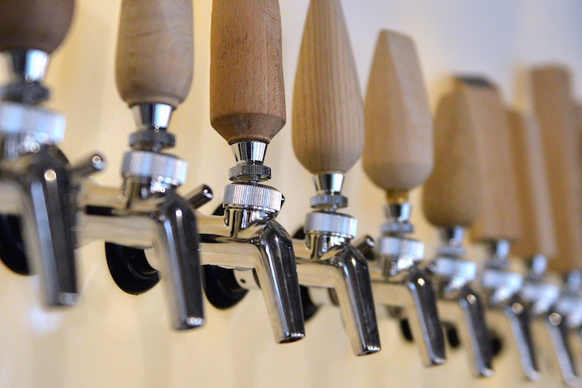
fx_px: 1390
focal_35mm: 86
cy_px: 117
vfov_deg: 15.8
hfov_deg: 23.6
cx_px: 264
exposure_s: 1/200
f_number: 2.8
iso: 2500
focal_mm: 42
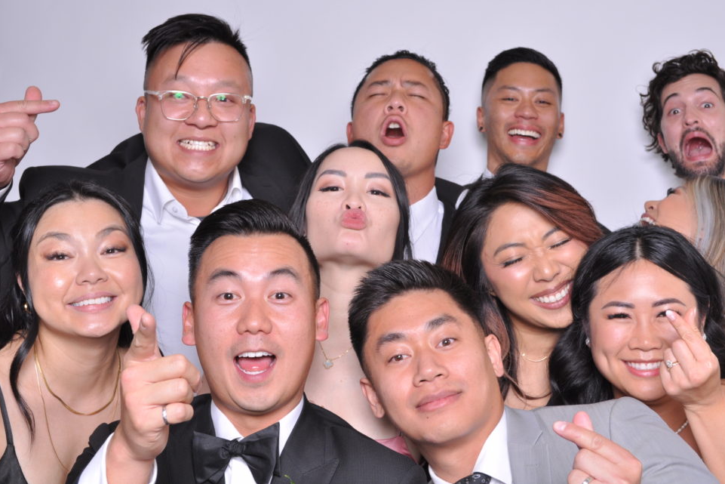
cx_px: 367
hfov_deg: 36.2
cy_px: 239
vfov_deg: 24.6
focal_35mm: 55
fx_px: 1108
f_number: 8
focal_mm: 36
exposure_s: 1/200
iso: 400
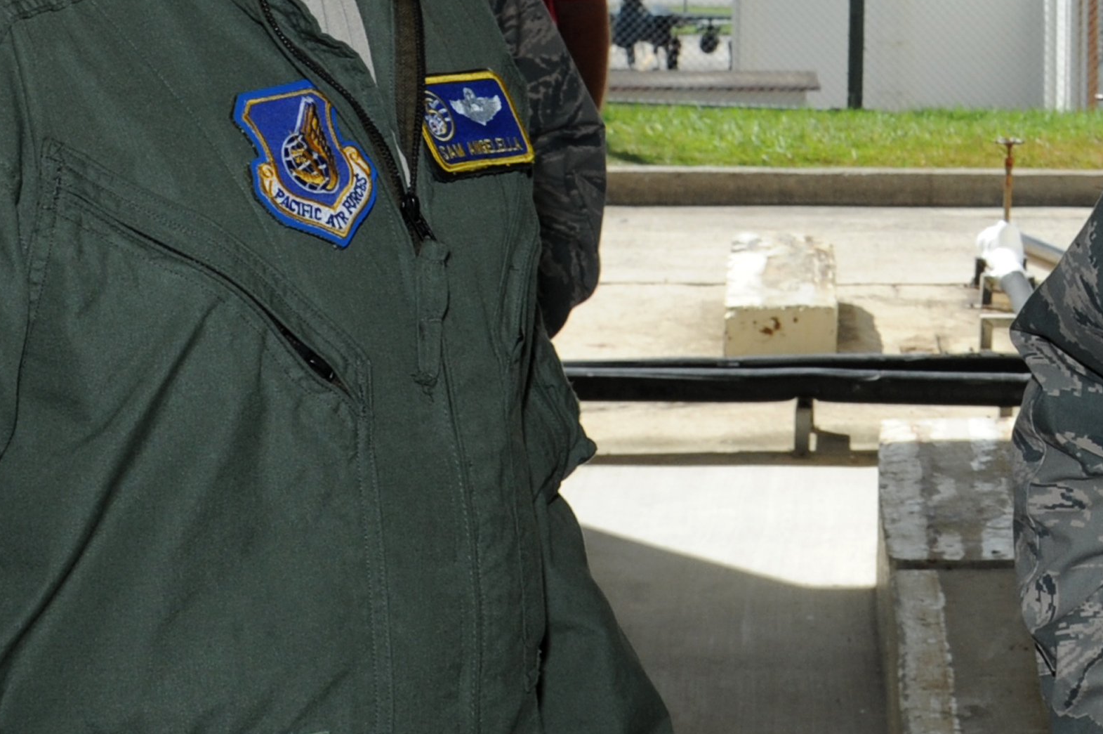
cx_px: 1319
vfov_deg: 16.1
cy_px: 124
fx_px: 2572
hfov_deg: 22.4
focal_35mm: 84
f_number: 13
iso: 320
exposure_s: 1/250
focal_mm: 31
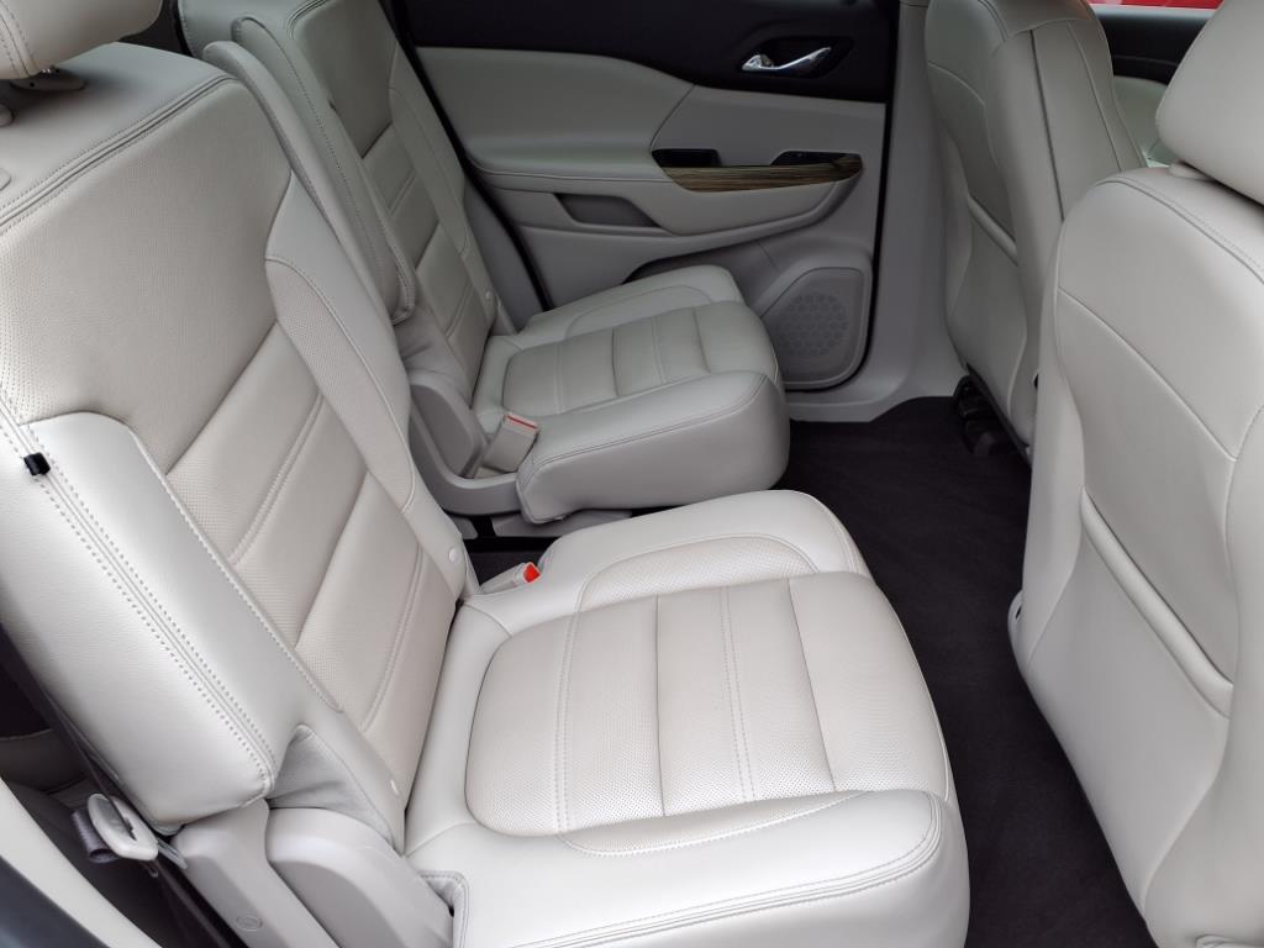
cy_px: 474
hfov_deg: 65.3
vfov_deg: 51.4
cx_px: 632
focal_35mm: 27
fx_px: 986
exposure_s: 1/120
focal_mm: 3.58
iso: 40
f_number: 1.9
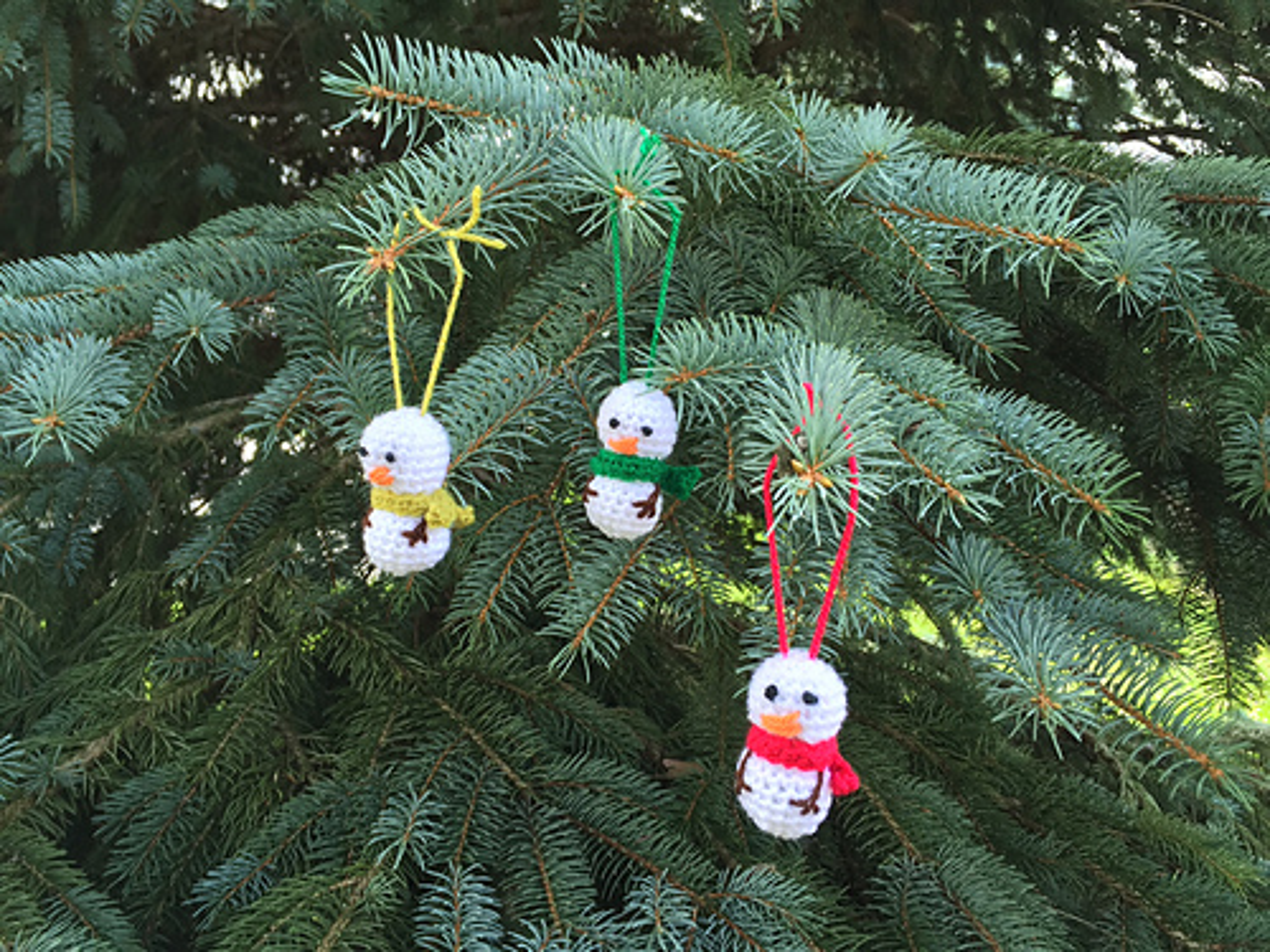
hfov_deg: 61.7
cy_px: 476
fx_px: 1064
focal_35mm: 29
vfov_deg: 48.2
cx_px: 635
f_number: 2.2
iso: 40
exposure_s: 1/120
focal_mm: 4.15
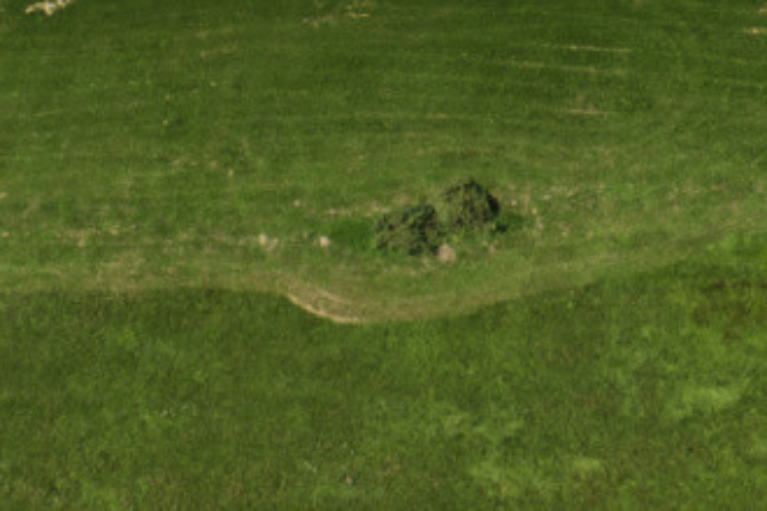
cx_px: 1223
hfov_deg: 10.2
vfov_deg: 6.6
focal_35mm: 194
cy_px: -914
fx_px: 4133
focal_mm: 32
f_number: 8
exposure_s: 1/640
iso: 200
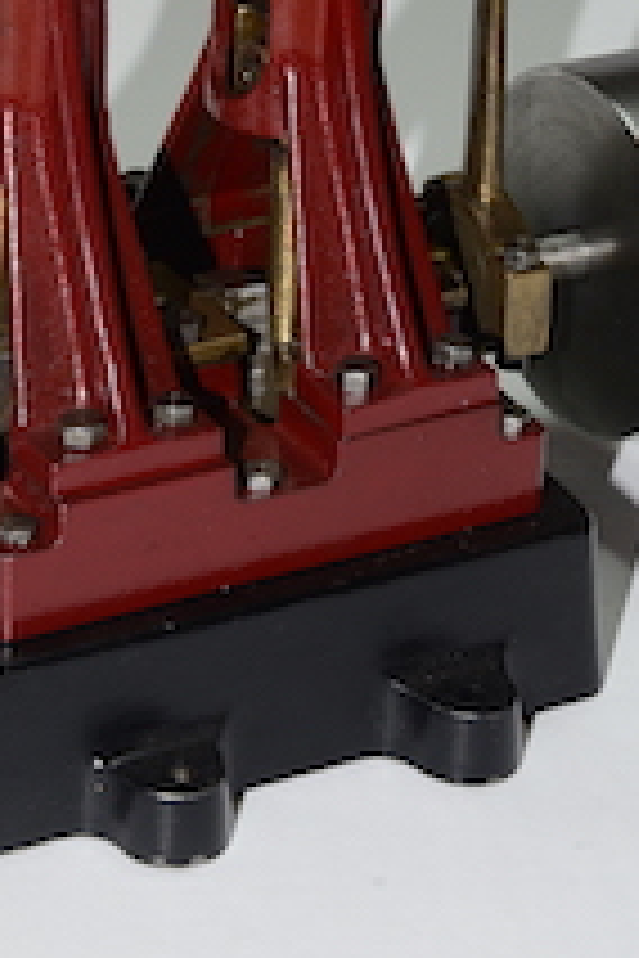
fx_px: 4419
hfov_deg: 8.3
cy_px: 117
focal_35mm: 166
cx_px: 202
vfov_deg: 12.3
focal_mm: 58
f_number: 16
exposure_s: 1/60
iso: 640
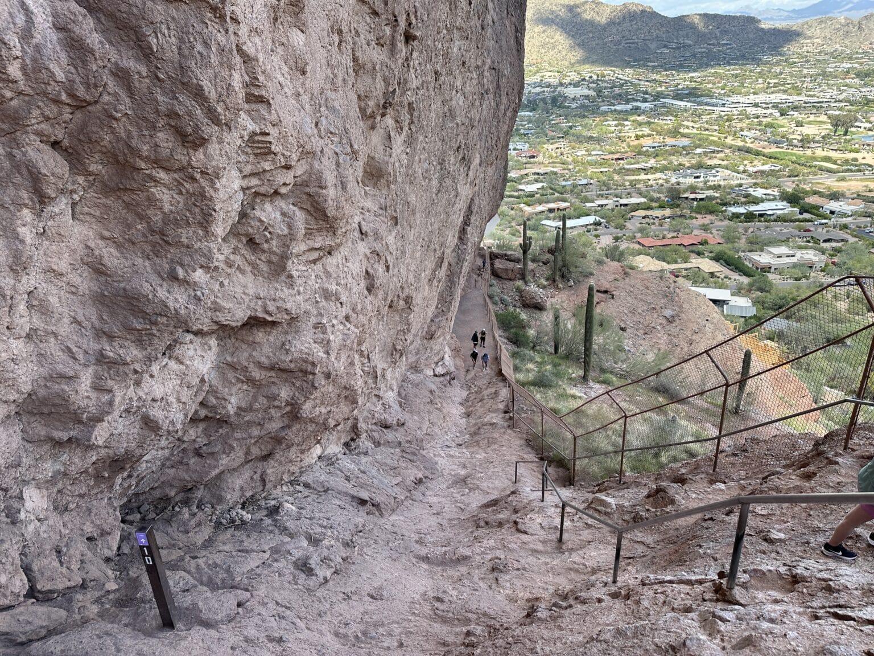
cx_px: 437
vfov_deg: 56.8
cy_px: 328
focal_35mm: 24
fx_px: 606
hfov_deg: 71.6
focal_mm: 6.86
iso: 80
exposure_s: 1/850
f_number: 1.78
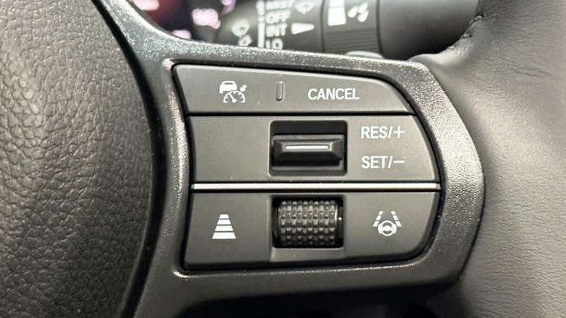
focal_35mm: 79
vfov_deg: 15.3
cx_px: 283
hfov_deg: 26.9
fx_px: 1185
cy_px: 143
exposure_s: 1/24
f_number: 1.78
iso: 640
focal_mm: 6.86
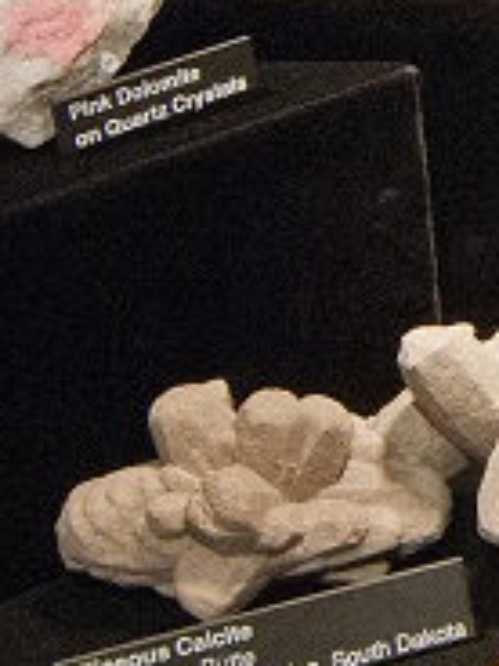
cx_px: 969
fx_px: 2172
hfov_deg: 11.8
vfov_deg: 16.8
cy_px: -81
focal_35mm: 113
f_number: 9
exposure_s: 1/20
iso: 1250
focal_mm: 18
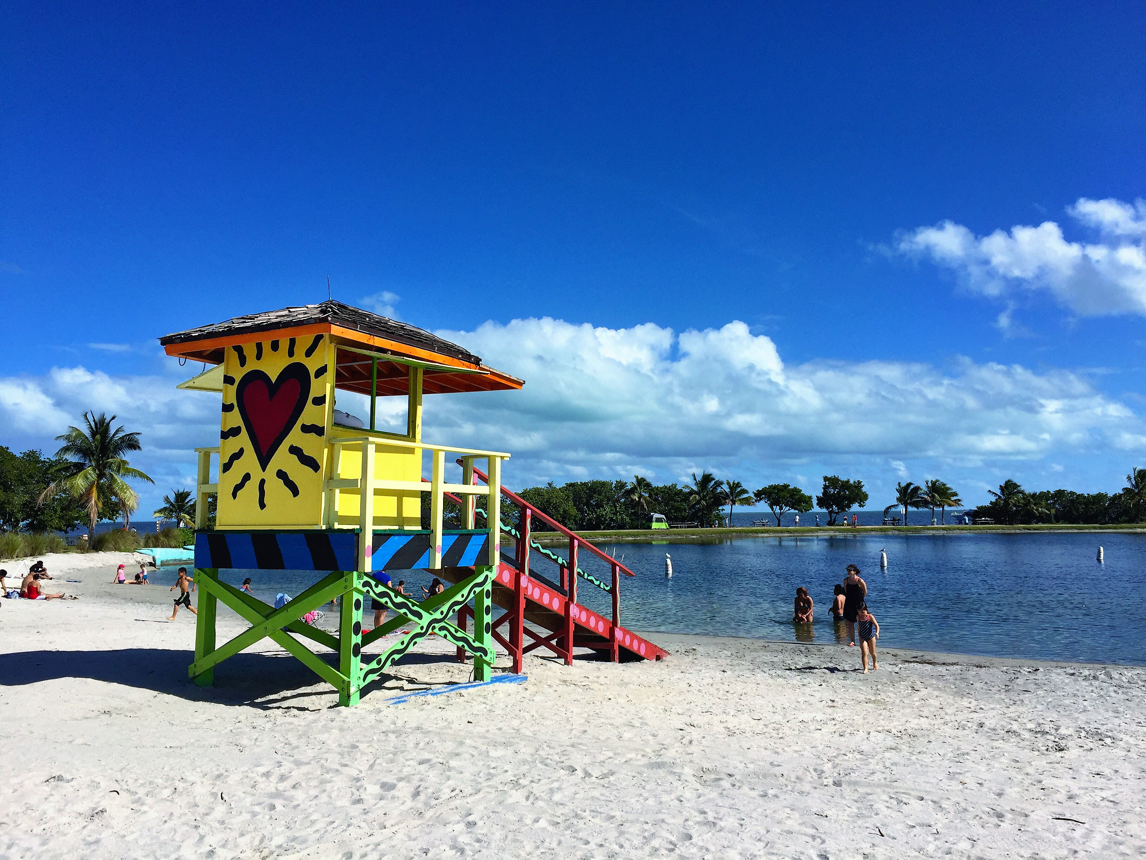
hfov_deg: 61.7
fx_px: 960
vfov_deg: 48.2
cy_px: 430
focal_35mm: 29
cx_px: 573
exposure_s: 1/3968
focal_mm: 4.15
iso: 32
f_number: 2.2
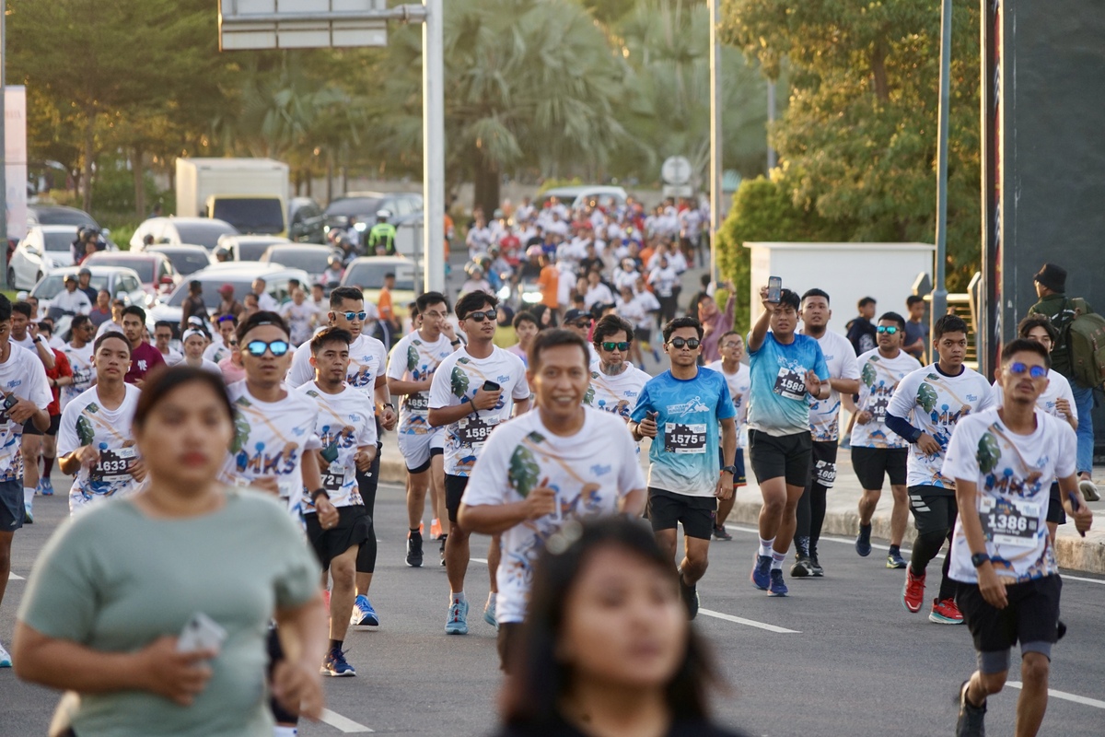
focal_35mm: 230
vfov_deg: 6.0
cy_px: 368
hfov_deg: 9.0
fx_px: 7059
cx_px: 552
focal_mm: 230
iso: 800
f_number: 6.3
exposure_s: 1/160
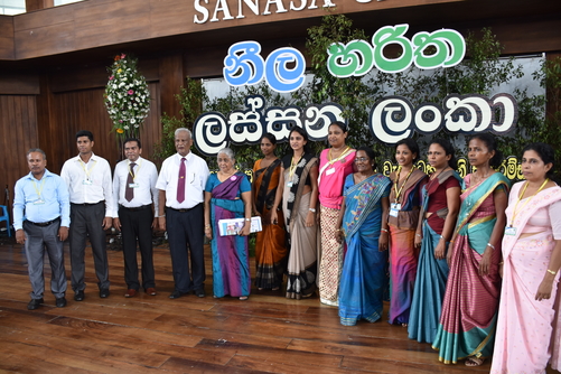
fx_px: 421
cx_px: 280
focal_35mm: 27
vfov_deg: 47.9
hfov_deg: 67.4
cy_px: 187
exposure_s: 1/80
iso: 400
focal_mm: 18
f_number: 4
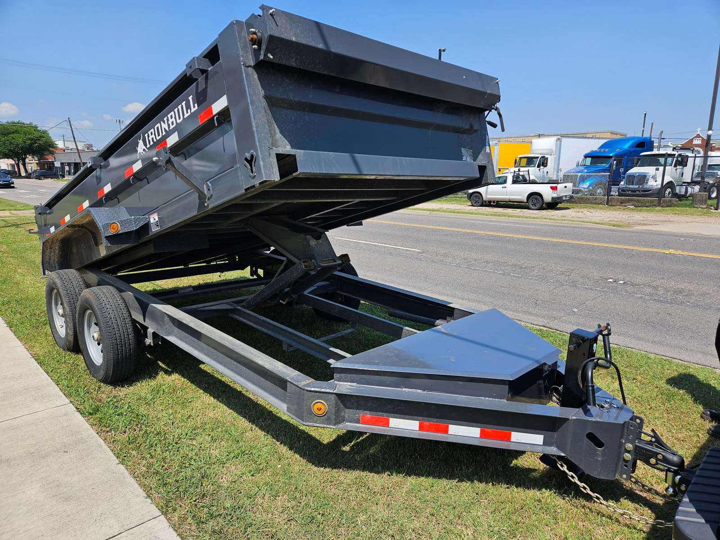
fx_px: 478
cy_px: 270
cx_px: 360
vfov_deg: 58.9
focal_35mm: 23
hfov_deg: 73.9
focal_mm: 5.4
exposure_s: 1/1704
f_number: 1.8
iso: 25
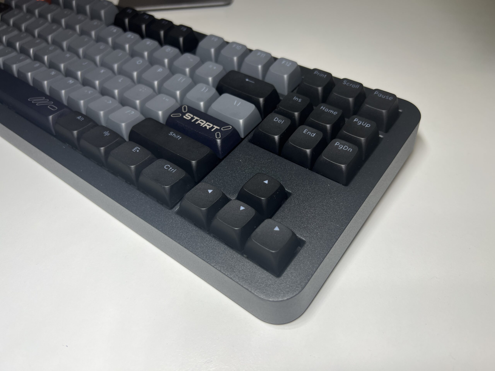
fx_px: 372
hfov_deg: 67.3
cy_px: 186
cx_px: 248
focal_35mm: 26
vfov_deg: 53.1
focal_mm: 5.7
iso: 40
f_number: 1.5
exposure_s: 1/121
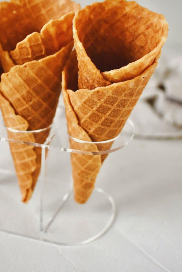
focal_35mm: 65
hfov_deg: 20.9
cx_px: 69
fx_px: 493
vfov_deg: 30.9
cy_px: 114
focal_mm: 35
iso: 500
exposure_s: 1/320
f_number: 3.5
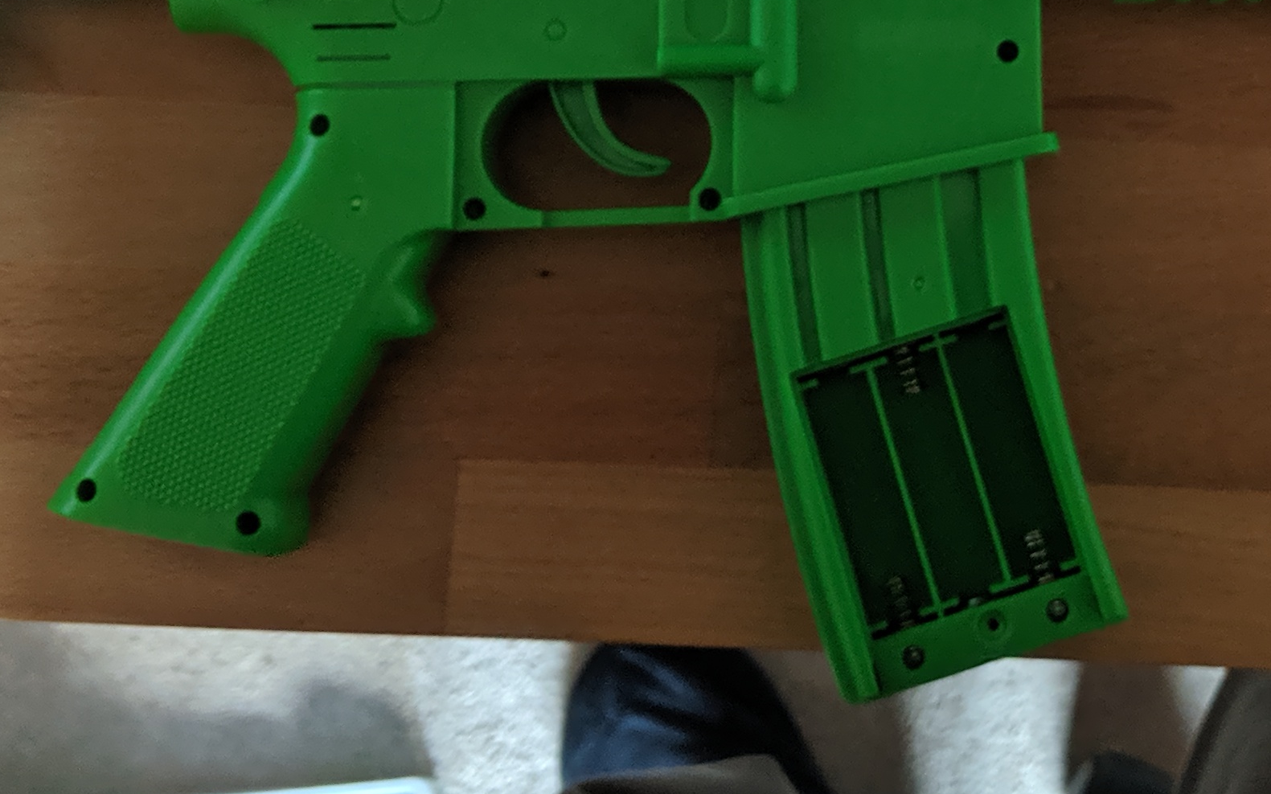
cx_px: 984
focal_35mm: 73
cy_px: -108
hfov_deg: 27.7
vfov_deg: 17.2
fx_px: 2529
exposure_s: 1/50
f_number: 1.8
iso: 241
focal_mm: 4.44
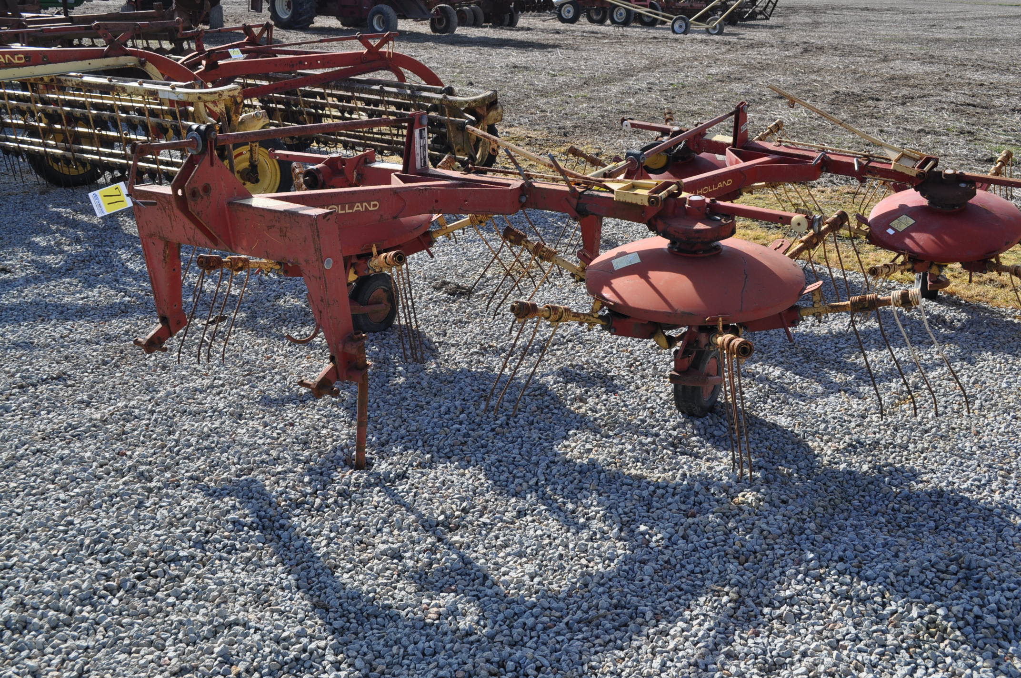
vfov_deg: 36.8
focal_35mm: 36
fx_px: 1020
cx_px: 510
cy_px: 339
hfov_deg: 53.2
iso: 200
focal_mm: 24
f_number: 8
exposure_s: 1/250
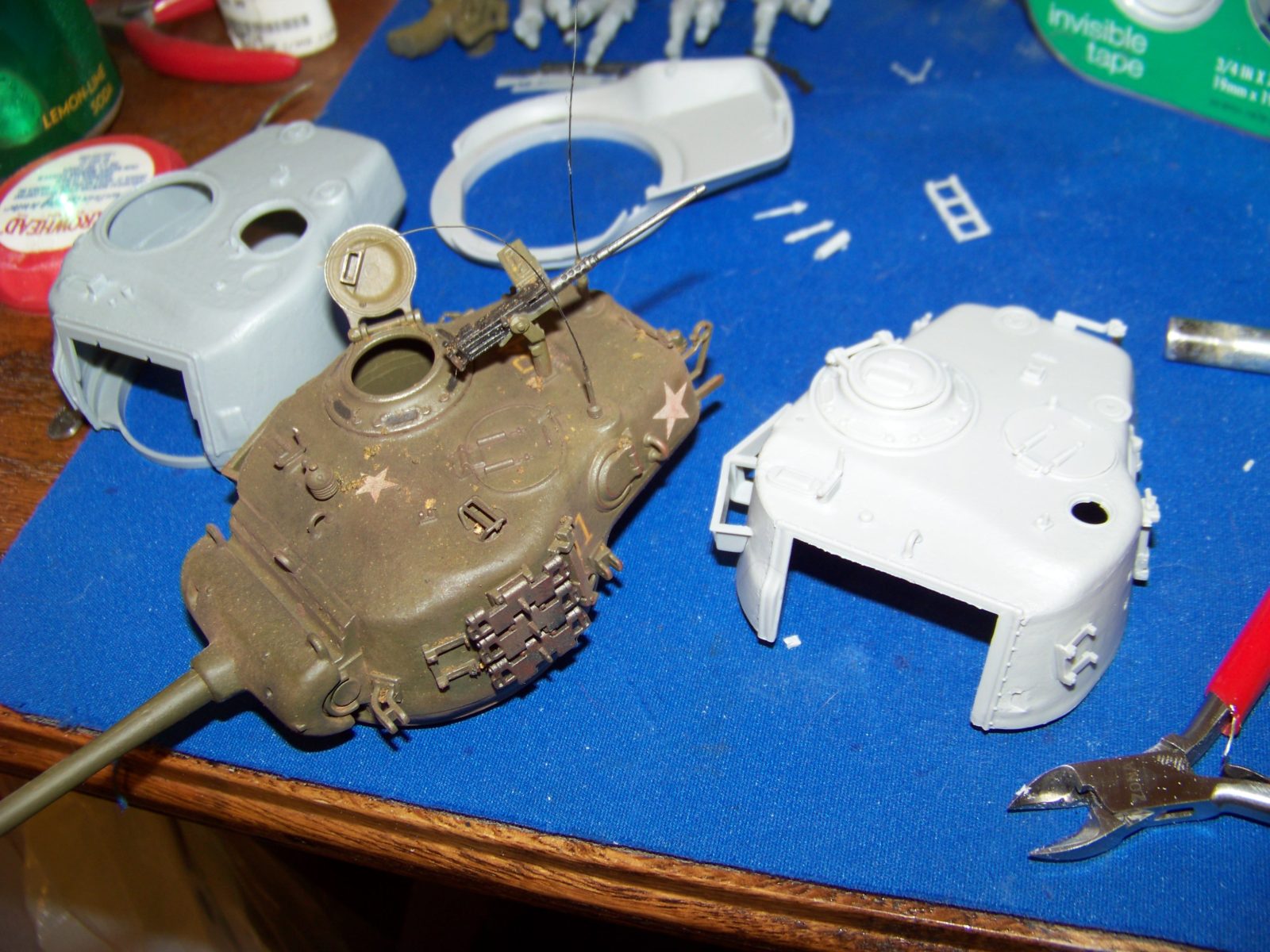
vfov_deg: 39.7
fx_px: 1321
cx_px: 635
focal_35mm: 36
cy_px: 476
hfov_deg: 51.4
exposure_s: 1/30
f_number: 2.8
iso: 70
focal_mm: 5.85
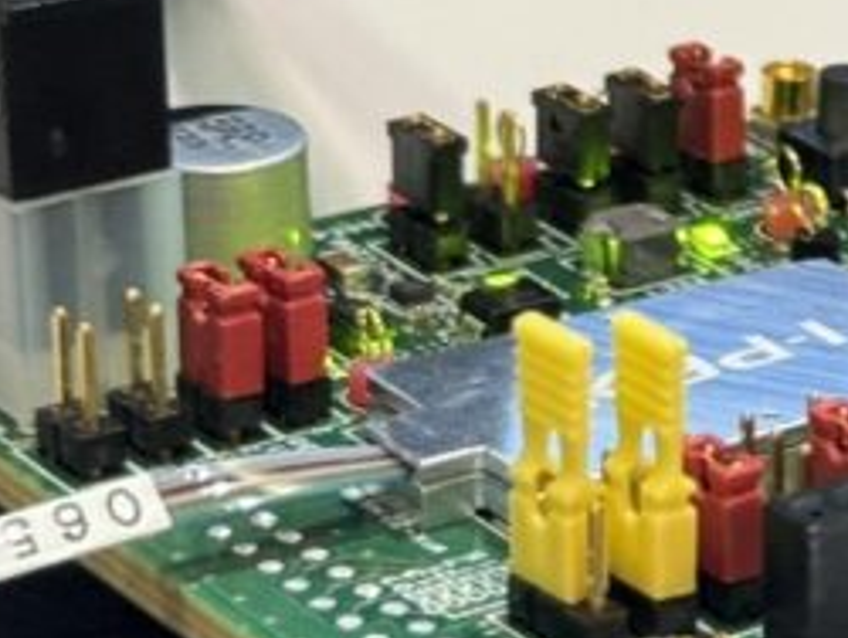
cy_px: 436
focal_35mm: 205
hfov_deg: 9.3
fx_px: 5027
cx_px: 1445
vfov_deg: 7.3
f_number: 1.78
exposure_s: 1/60
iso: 200
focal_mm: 6.76
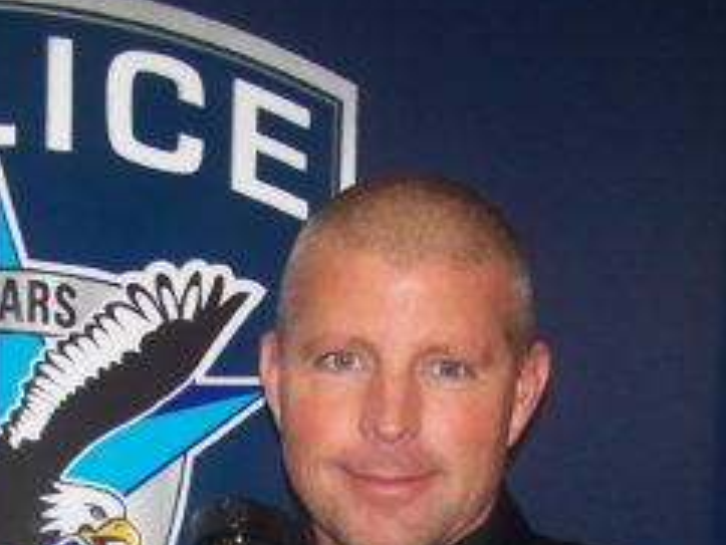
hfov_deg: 19.3
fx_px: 2119
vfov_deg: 14.1
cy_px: 684
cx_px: 202
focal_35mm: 101
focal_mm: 6.3
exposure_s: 1/60
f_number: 2.8
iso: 80
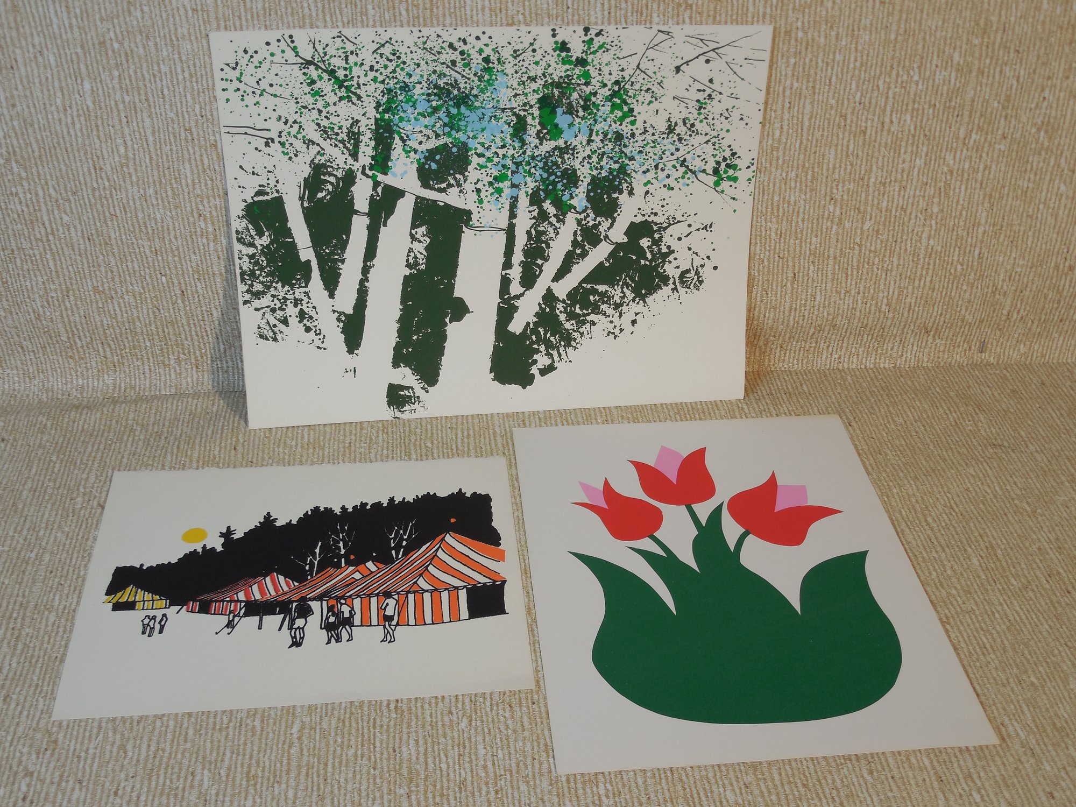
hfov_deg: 43.9
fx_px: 1337
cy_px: 404
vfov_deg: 33.6
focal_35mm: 43
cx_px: 538
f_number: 3.9
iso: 125
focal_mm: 7.8
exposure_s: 1/40
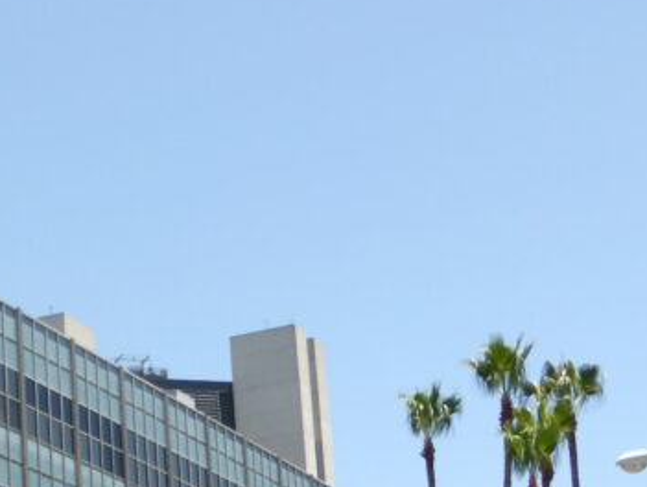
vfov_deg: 14.3
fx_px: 1908
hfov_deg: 17.7
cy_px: 504
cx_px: -254
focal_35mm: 102
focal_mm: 6.1
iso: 100
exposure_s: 1/640
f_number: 3.7
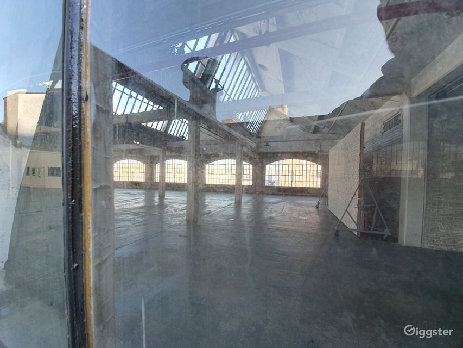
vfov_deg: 89.9
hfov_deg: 106.2
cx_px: 232
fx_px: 174
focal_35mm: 13
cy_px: 174
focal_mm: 1.8
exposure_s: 1/120
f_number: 2.2
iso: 50
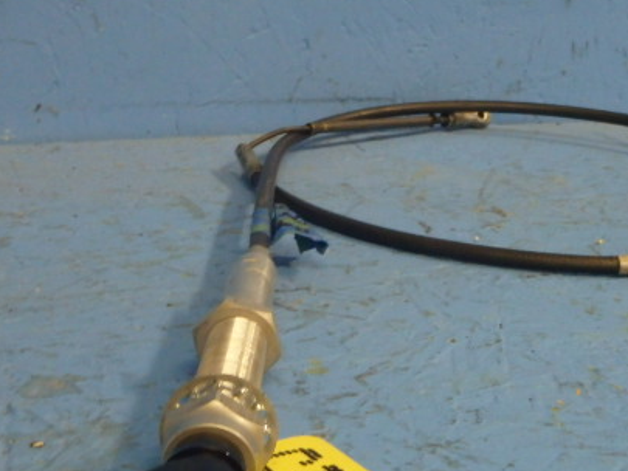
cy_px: 349
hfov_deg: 28.2
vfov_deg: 21.5
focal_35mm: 68
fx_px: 1234
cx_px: 465
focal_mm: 7.7
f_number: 4.8
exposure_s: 1/20
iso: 800
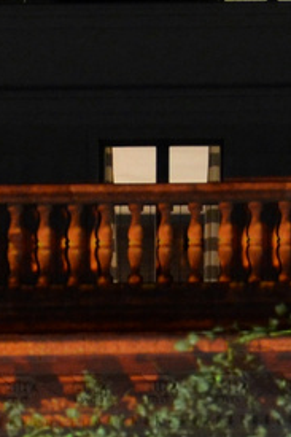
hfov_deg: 1.6
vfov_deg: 2.4
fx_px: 10573
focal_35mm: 871
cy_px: 690
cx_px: 282
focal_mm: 98
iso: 800
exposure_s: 1/3
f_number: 5.6
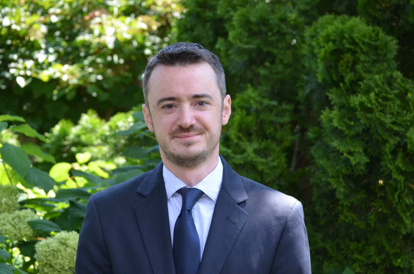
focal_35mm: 150
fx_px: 1721
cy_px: 137
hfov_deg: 13.7
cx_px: 207
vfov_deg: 9.1
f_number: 5.6
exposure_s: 1/125
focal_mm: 100
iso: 220
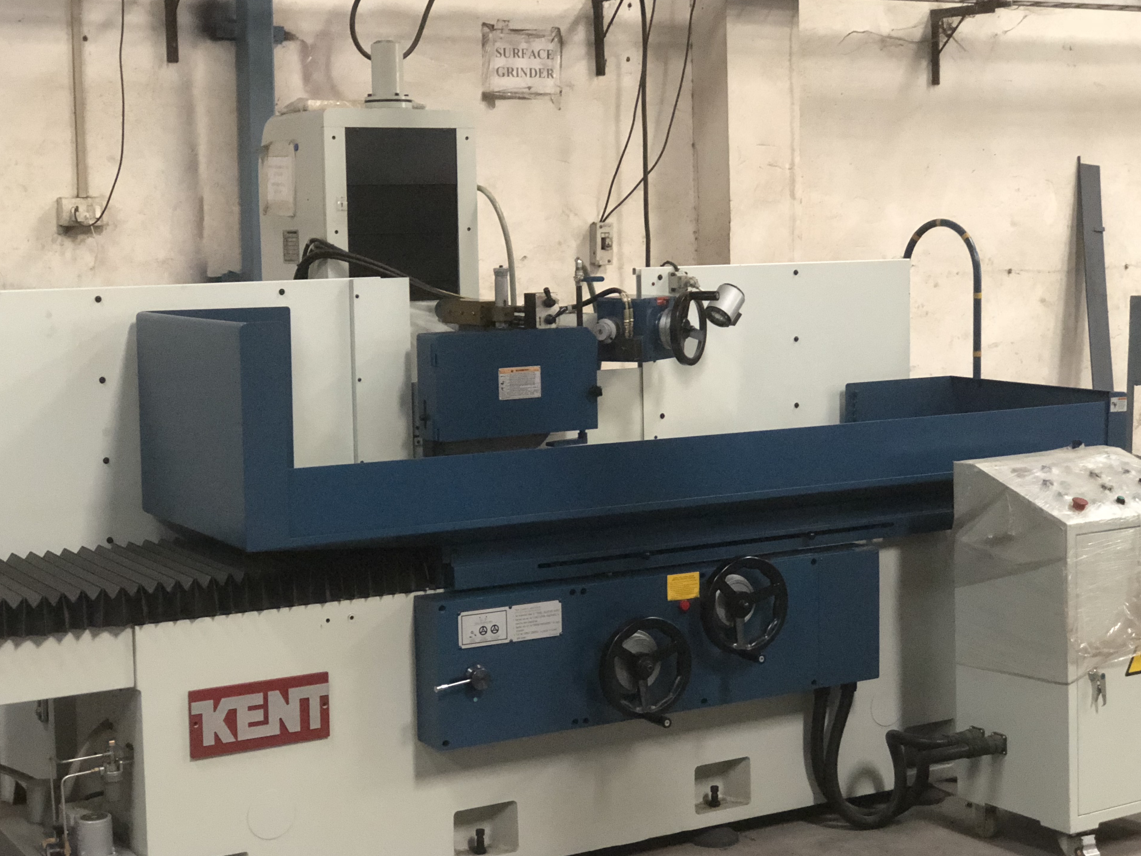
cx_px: 568
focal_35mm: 60
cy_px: 433
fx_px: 1978
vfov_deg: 24.4
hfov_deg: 32.2
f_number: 2.8
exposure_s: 1/50
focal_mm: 6.6
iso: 1250
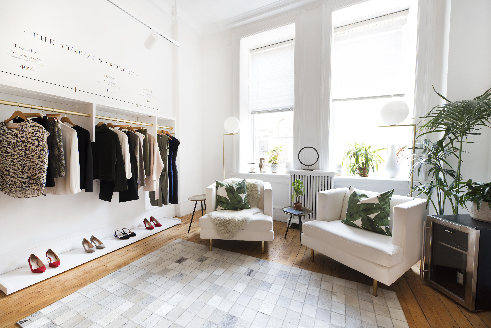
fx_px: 191
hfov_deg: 104.2
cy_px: 164
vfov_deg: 81.3
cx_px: 246
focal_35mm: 14
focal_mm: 14
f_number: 5.6
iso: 250
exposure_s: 1/13
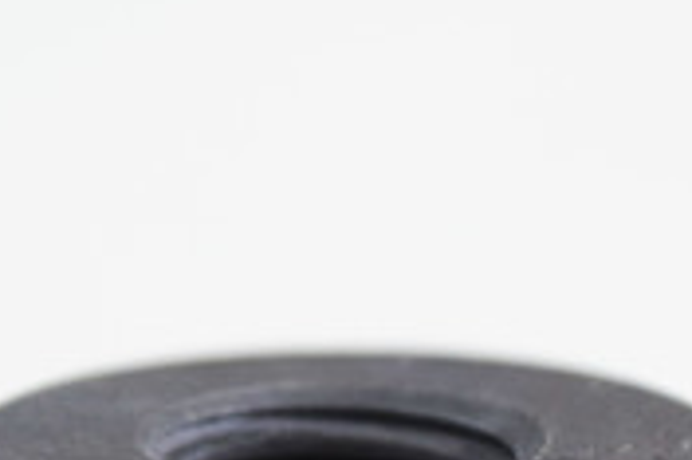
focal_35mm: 300
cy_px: 529
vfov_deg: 4.6
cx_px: 354
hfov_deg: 6.9
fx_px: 5758
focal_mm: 55
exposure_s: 1/60
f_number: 5.6
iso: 1250
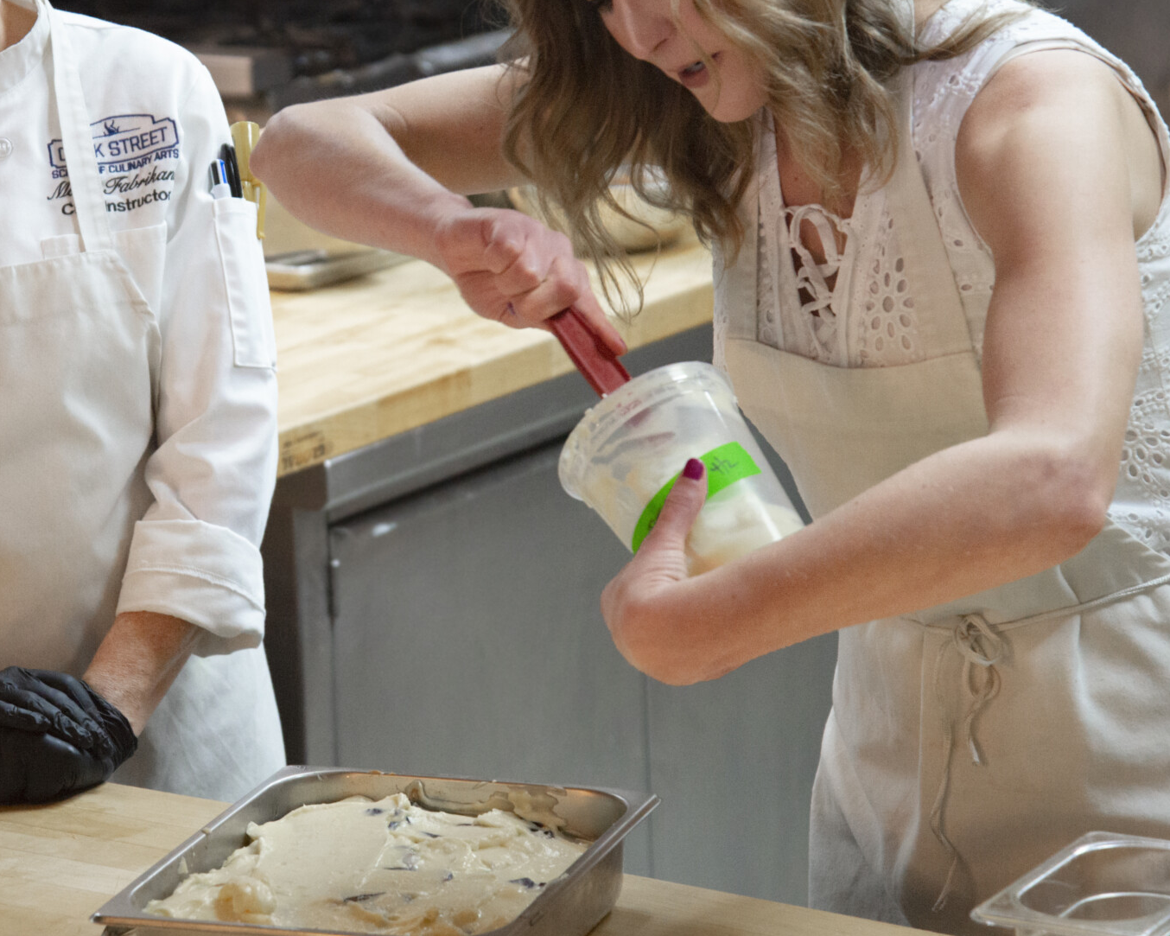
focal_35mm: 142
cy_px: 287
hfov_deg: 13.5
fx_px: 4917
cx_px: 322
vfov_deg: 10.9
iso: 2000
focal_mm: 80
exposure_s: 1/125
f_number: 4.5
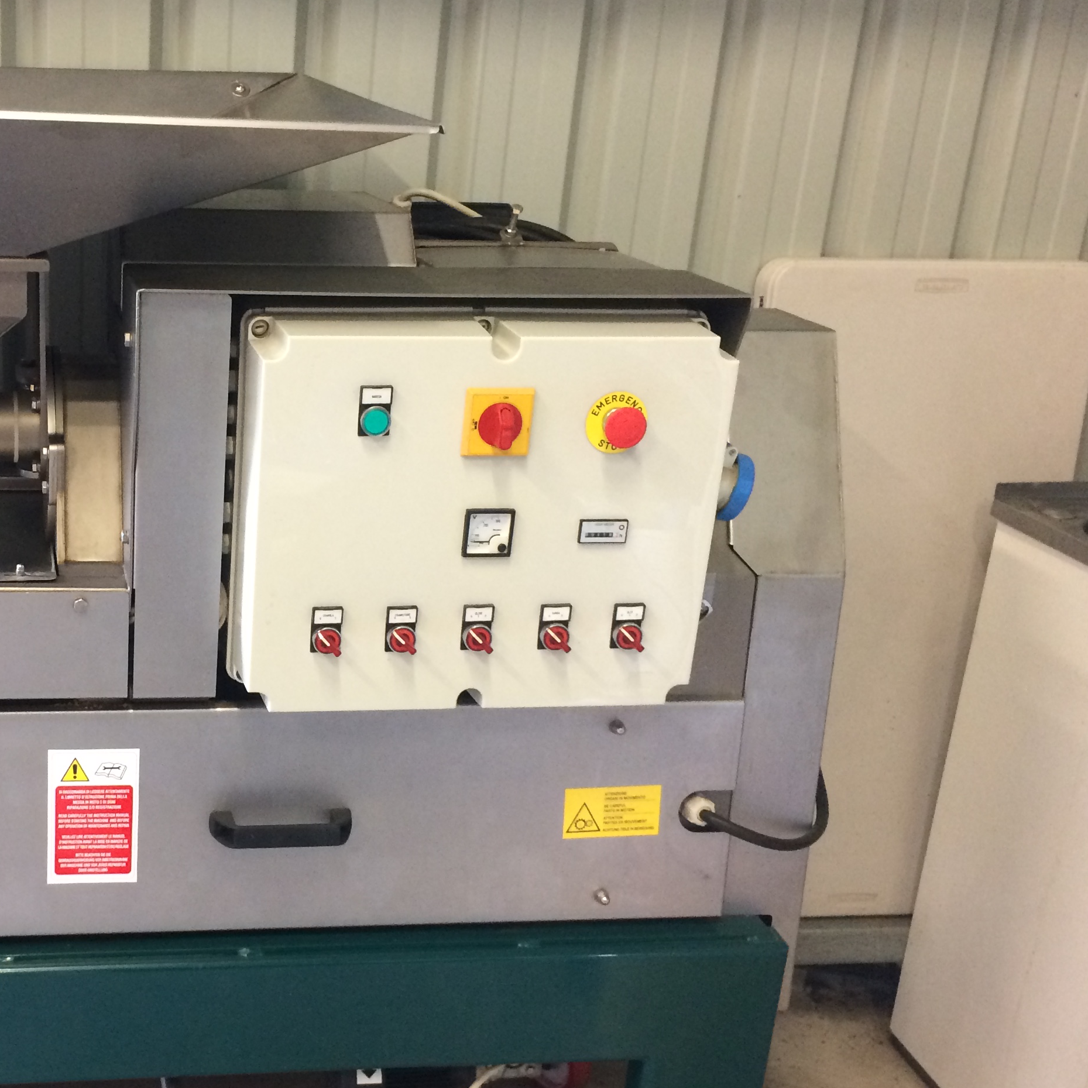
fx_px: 1600
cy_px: 658
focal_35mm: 45
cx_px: 190
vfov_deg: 37.4
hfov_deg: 36.1
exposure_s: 1/33
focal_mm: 4.15
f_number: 2.2
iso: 200
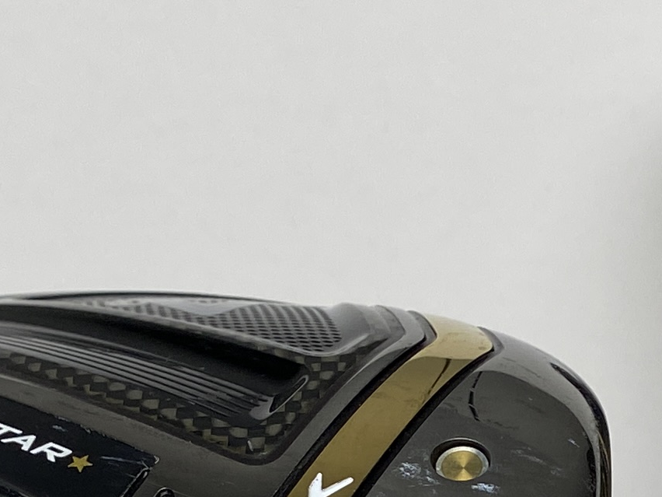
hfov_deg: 15.7
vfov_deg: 11.2
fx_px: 2352
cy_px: 890
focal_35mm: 123
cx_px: 677
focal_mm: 4.25
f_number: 1.8
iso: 32
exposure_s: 1/306
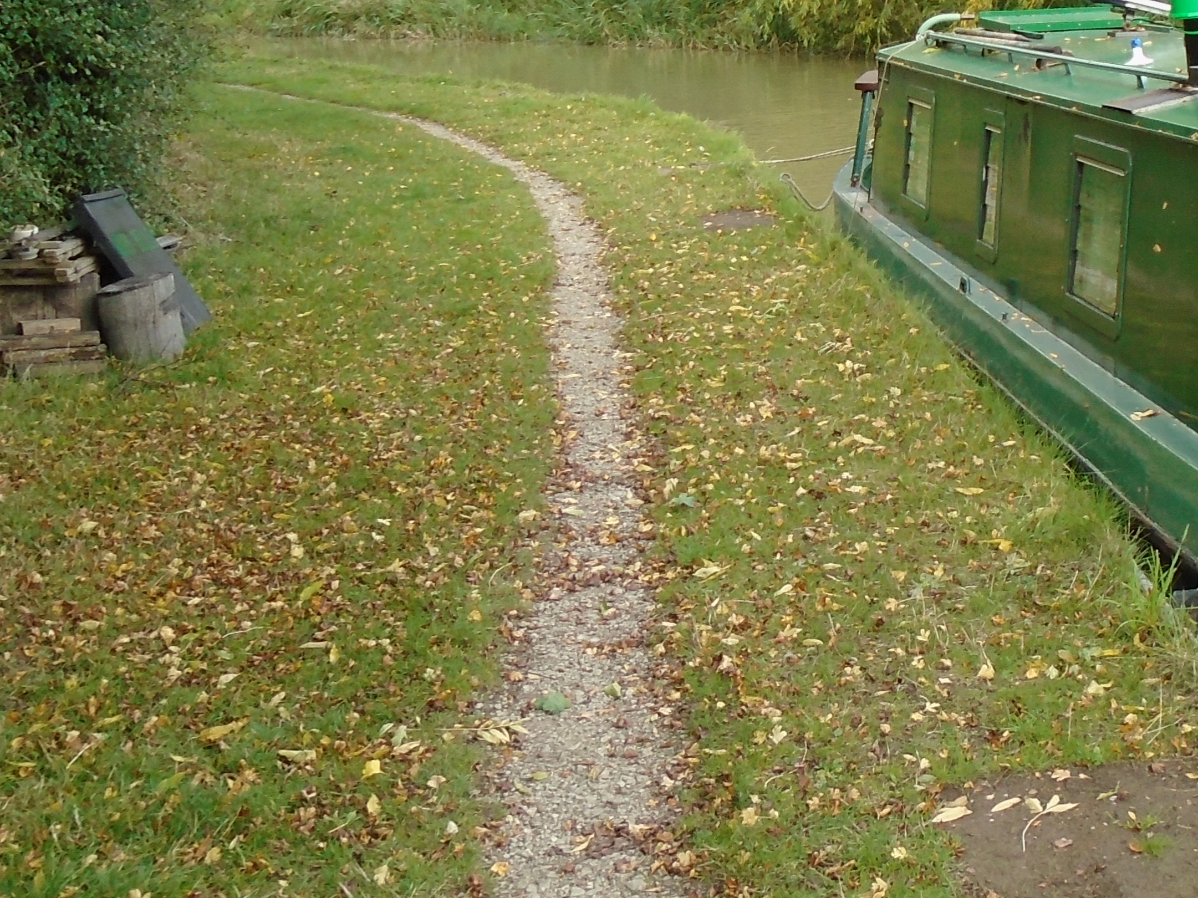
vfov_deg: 23.2
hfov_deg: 30.8
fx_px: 2145
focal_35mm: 62
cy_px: 155
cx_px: 860
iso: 100
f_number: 3.2
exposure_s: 1/160
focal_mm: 4.6
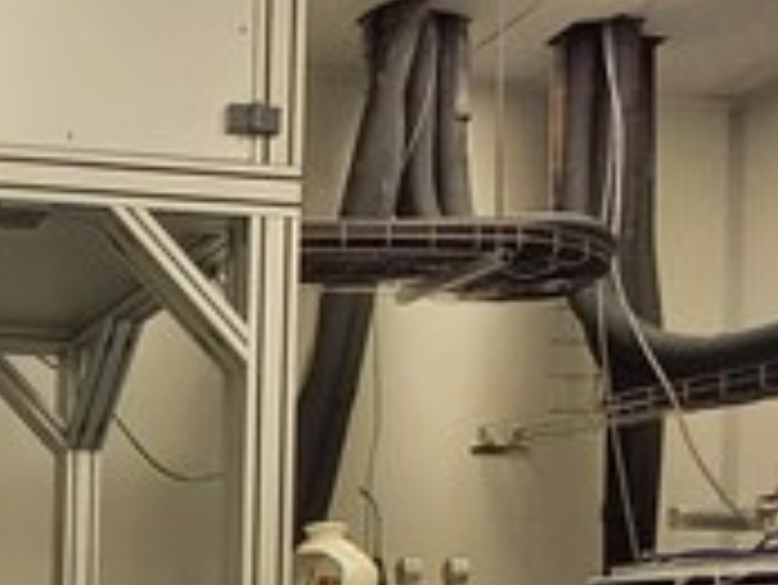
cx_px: -218
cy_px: 639
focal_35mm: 50
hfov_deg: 30.6
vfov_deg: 26.8
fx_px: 1125
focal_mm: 1.42
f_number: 2.2
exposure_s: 1/50
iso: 100
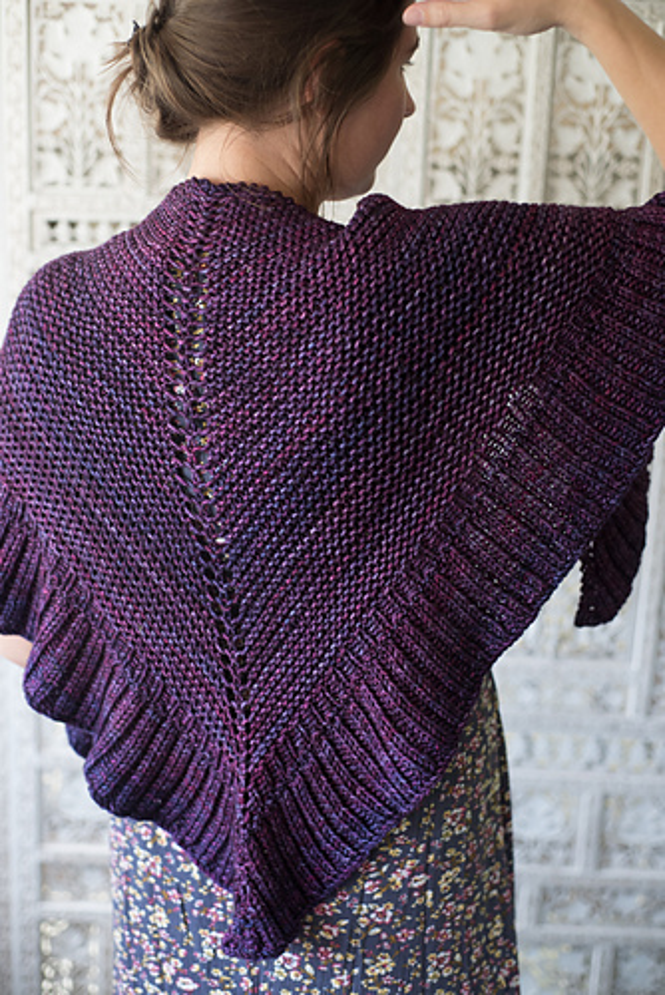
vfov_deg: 39.6
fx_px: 1383
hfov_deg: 27.0
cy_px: 498
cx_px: 332
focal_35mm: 50
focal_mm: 50
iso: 1250
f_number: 2.8
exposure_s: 1/100
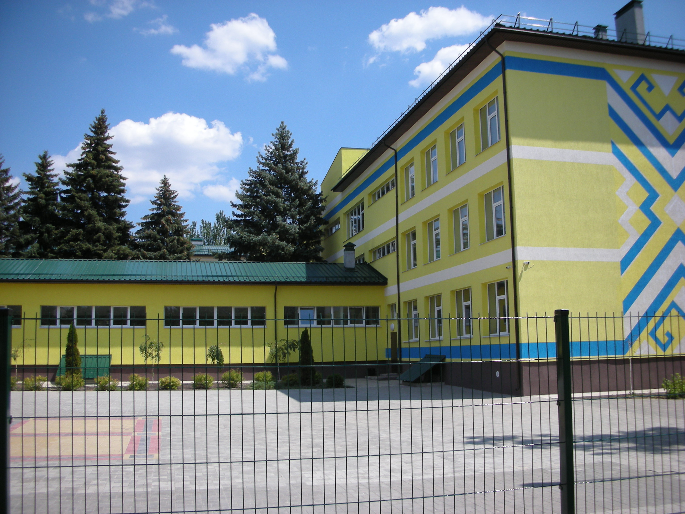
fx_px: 693
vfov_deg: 40.7
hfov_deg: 52.6
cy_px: 257
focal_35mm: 35
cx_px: 342
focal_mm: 5.8
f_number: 7.9
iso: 55
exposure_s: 1/131
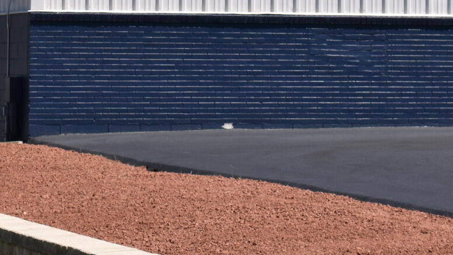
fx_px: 2877
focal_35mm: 239
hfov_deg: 9.0
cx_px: 372
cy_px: -96
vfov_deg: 5.0
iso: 200
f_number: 11
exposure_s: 1/500
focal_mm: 55
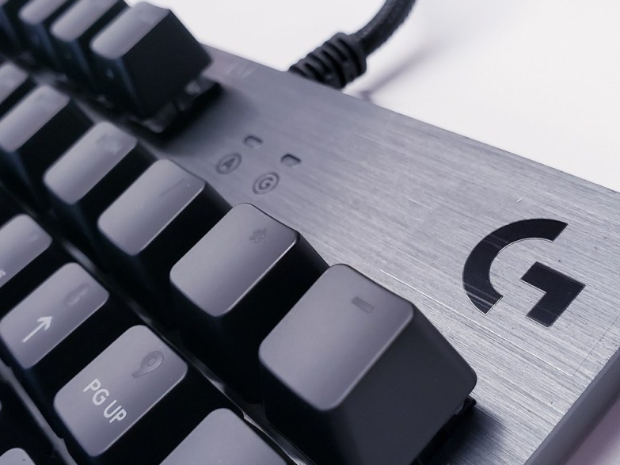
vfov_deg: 41.7
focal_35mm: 34
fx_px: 609
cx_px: 306
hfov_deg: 54.0
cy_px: 260
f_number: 2.4
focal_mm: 4.3
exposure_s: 1/50
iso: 320
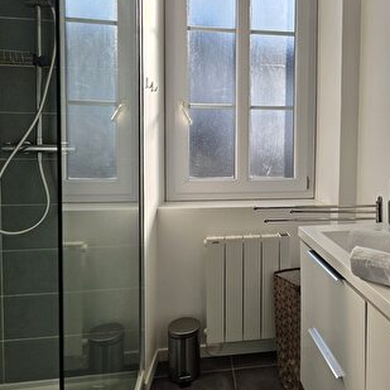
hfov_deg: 59.5
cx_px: 260
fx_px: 331
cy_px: 155
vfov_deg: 60.4
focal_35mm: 26
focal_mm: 2.2
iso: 40
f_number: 1.9
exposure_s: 1/854
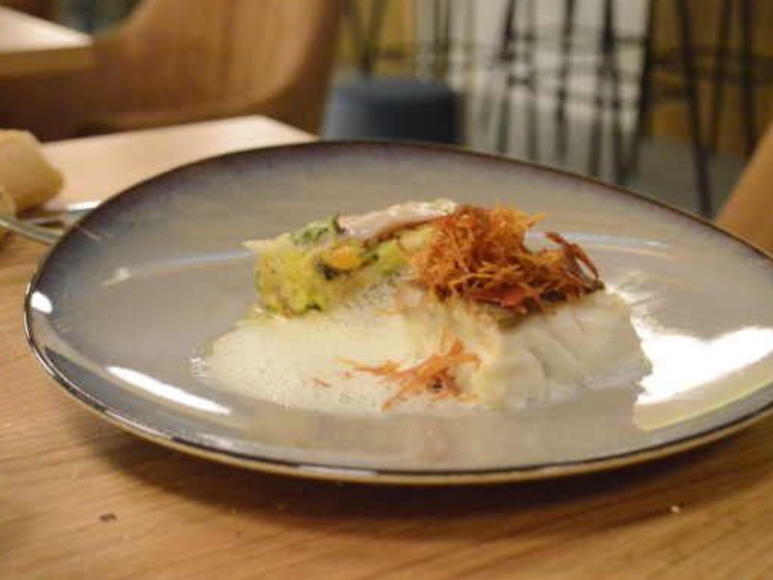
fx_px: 1184
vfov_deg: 27.5
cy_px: 286
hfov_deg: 36.1
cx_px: 431
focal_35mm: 53
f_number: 4.8
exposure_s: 1/50
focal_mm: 32
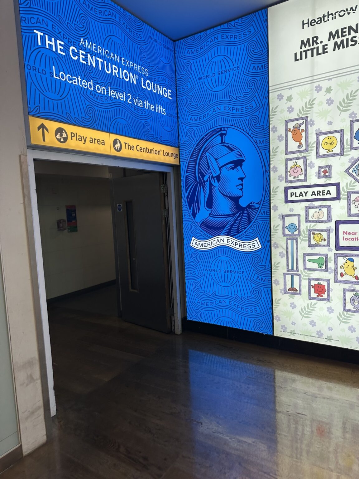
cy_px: 240
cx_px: 180
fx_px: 332
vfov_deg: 71.6
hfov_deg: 56.8
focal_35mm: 24
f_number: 1.78
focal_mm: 6.86
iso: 50
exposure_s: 1/120
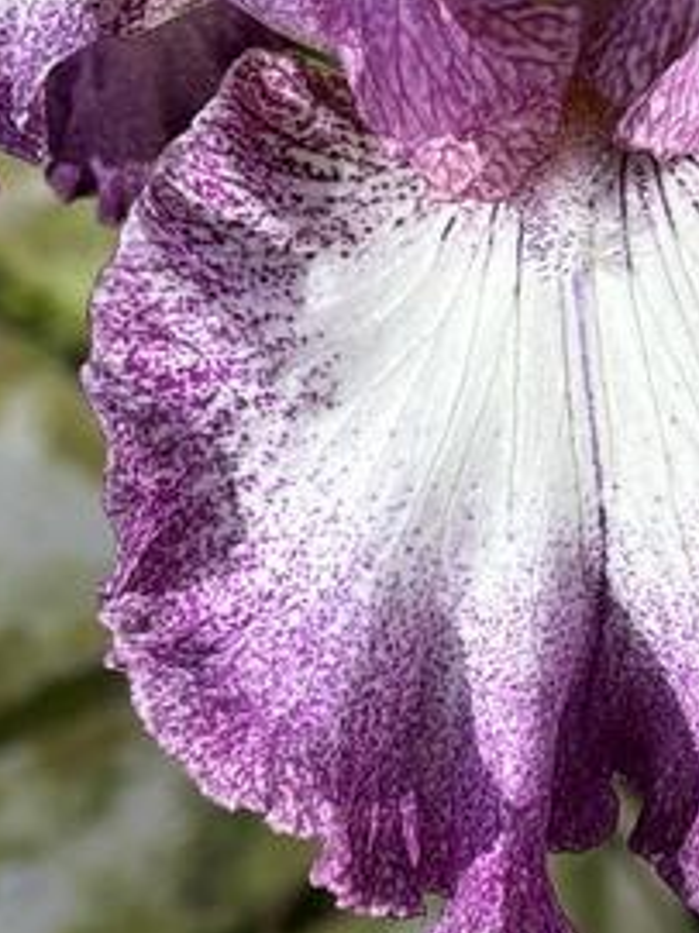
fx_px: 4769
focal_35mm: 177
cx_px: 1036
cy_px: 313
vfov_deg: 11.2
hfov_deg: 8.2
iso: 64
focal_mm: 6.76
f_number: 1.78
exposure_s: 1/2762
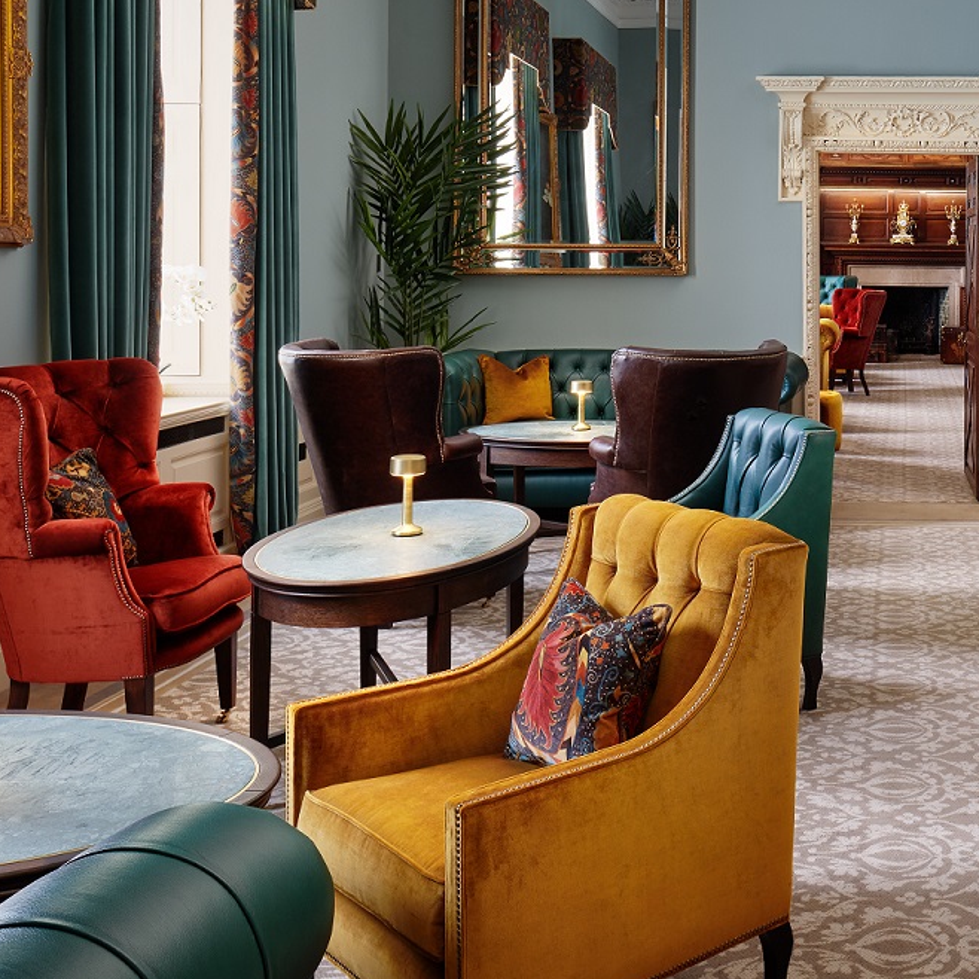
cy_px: 238
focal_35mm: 42
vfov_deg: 38.9
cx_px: 906
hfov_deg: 37.1
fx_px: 1344
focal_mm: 21
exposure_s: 1/250
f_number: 16
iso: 500
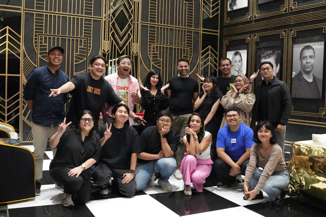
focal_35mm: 36
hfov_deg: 53.1
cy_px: 108
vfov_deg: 36.9
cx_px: 163
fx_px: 326
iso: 8000
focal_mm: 24
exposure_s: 1/100
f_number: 4.5
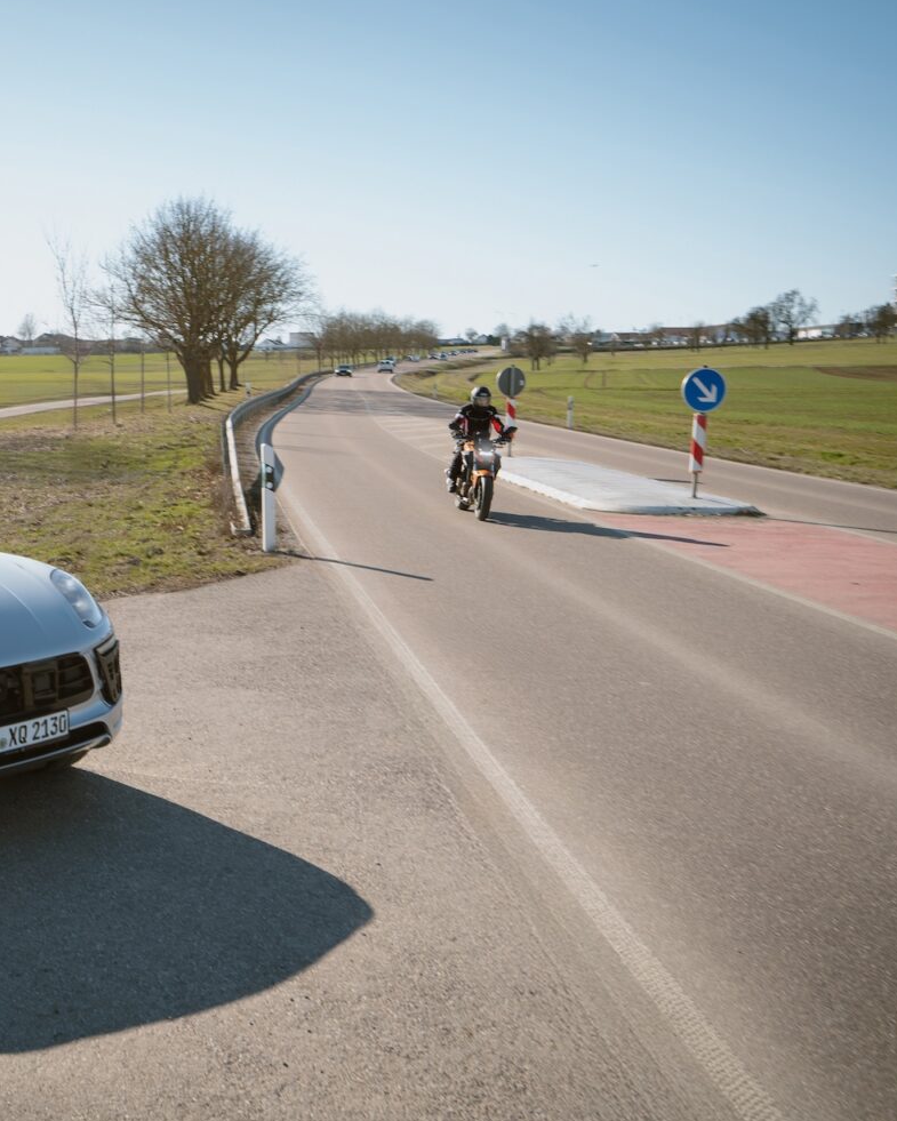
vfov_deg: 39.5
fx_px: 1559
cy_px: 579
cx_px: 200
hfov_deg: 31.4
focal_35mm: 47
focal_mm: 32
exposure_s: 1/200
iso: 100
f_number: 5.6
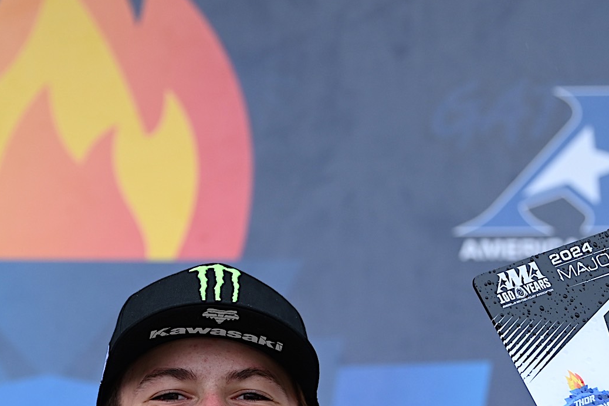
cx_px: 259
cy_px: 437
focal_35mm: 338
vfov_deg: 4.1
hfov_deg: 6.1
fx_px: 5715
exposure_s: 1/800
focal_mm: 130
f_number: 2.8
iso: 400
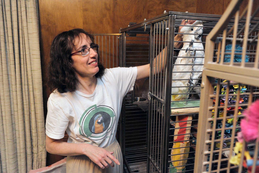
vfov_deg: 44.9
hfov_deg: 63.7
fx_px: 208
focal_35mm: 29
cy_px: 86
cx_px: 130
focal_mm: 29
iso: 1600
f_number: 4
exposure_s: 1/50
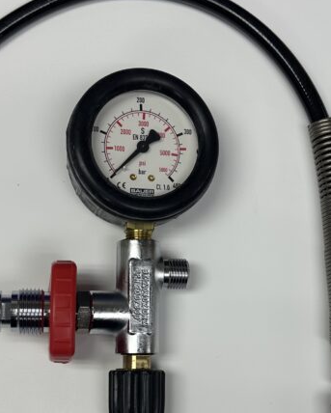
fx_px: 685
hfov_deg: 27.1
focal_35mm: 56
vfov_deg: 33.1
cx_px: 182
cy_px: 290
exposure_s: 1/120
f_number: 1.78
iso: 64
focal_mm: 6.86
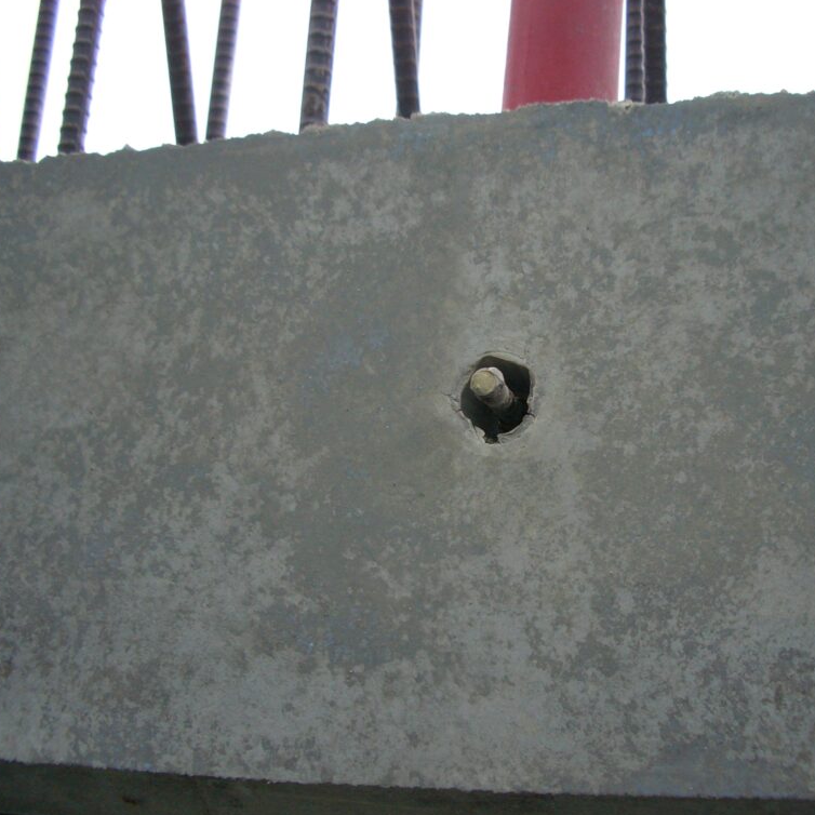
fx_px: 1119
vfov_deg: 40.0
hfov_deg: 39.9
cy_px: 404
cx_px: 468
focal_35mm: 42
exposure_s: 1/100
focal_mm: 5.8
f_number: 2.6
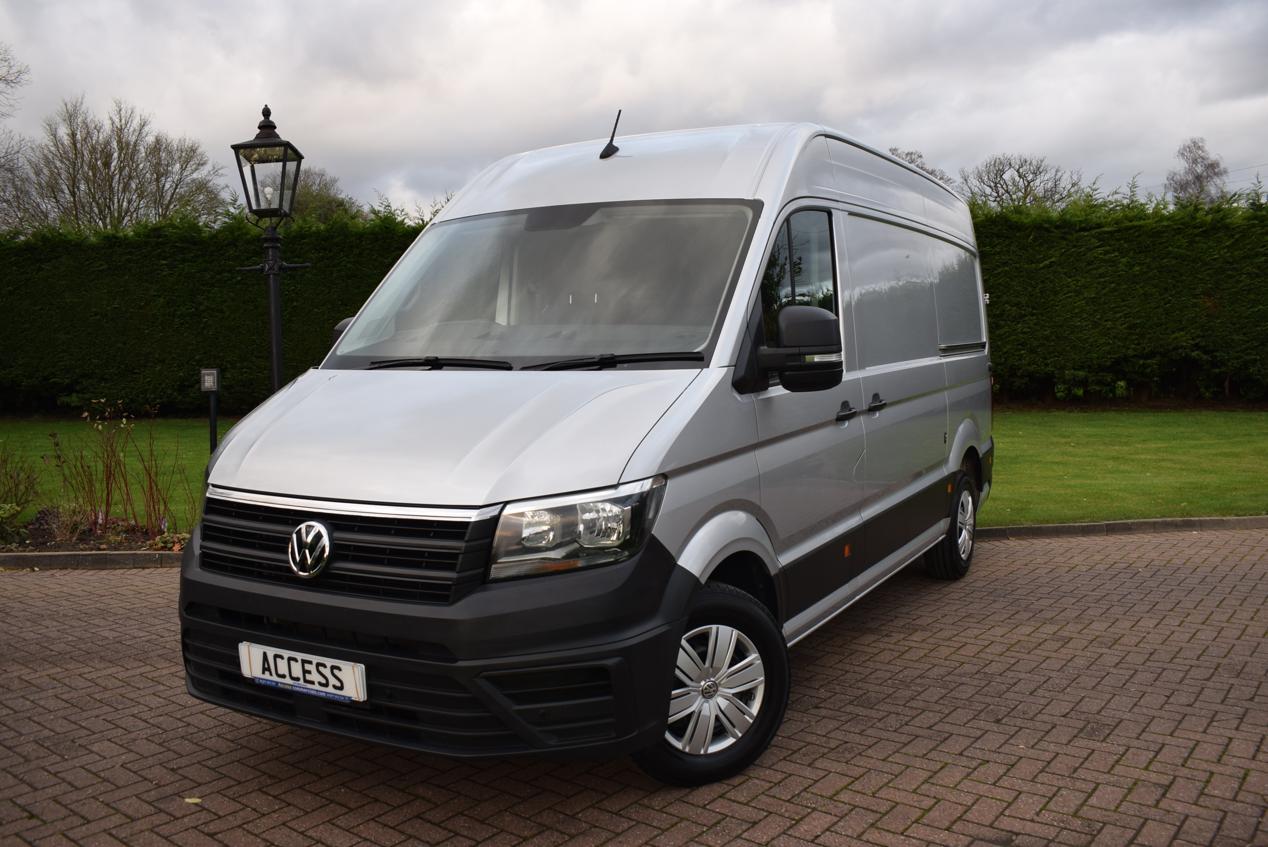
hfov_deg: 61.9
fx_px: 1057
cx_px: 634
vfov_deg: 43.7
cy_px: 424
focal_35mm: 30
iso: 400
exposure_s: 1/125
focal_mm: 20
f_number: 5.6
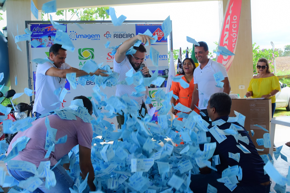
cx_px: 145
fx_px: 375
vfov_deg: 28.9
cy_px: 96
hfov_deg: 42.3
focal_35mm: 46
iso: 640
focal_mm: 31
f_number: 6.3
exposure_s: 1/200
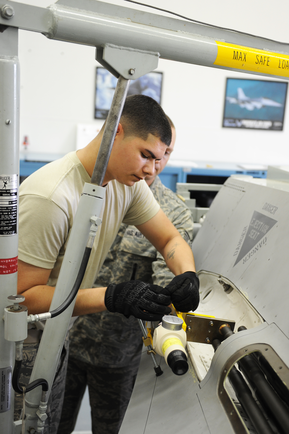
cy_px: 217
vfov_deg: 50.7
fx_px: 458
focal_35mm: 38
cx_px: 144
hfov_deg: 35.0
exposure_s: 1/160
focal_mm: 38
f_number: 2.8
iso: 800
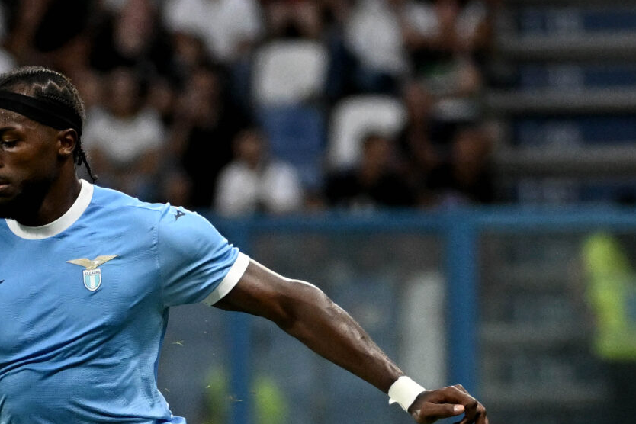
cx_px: 72
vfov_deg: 1.5
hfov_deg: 2.2
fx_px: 16464
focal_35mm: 932
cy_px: 486
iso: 3200
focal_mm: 270
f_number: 4
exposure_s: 1/1250
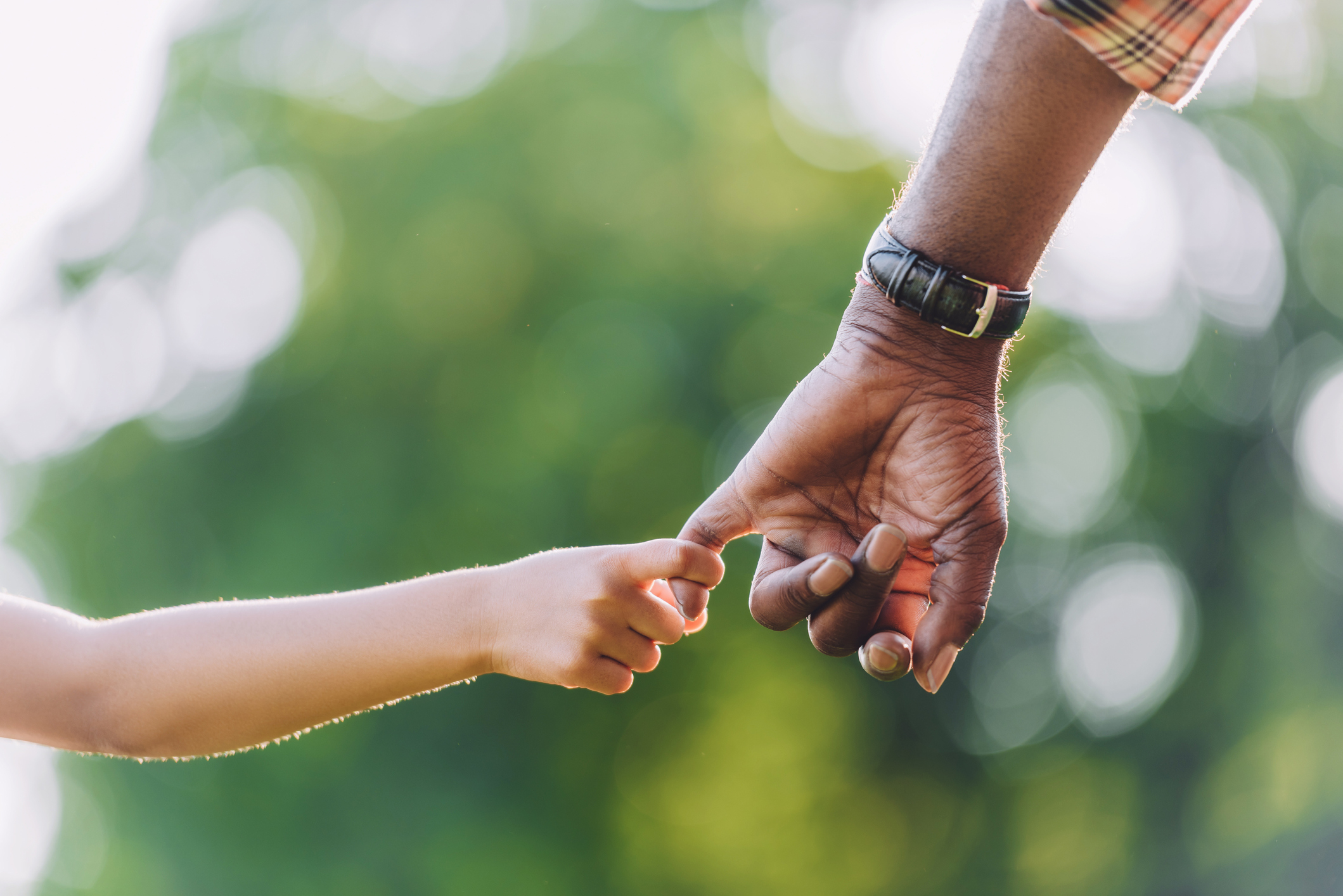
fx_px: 7463
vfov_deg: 6.9
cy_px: 448
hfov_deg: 10.3
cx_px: 672
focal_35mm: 200
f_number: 2.8
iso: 100
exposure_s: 1/125
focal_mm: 200
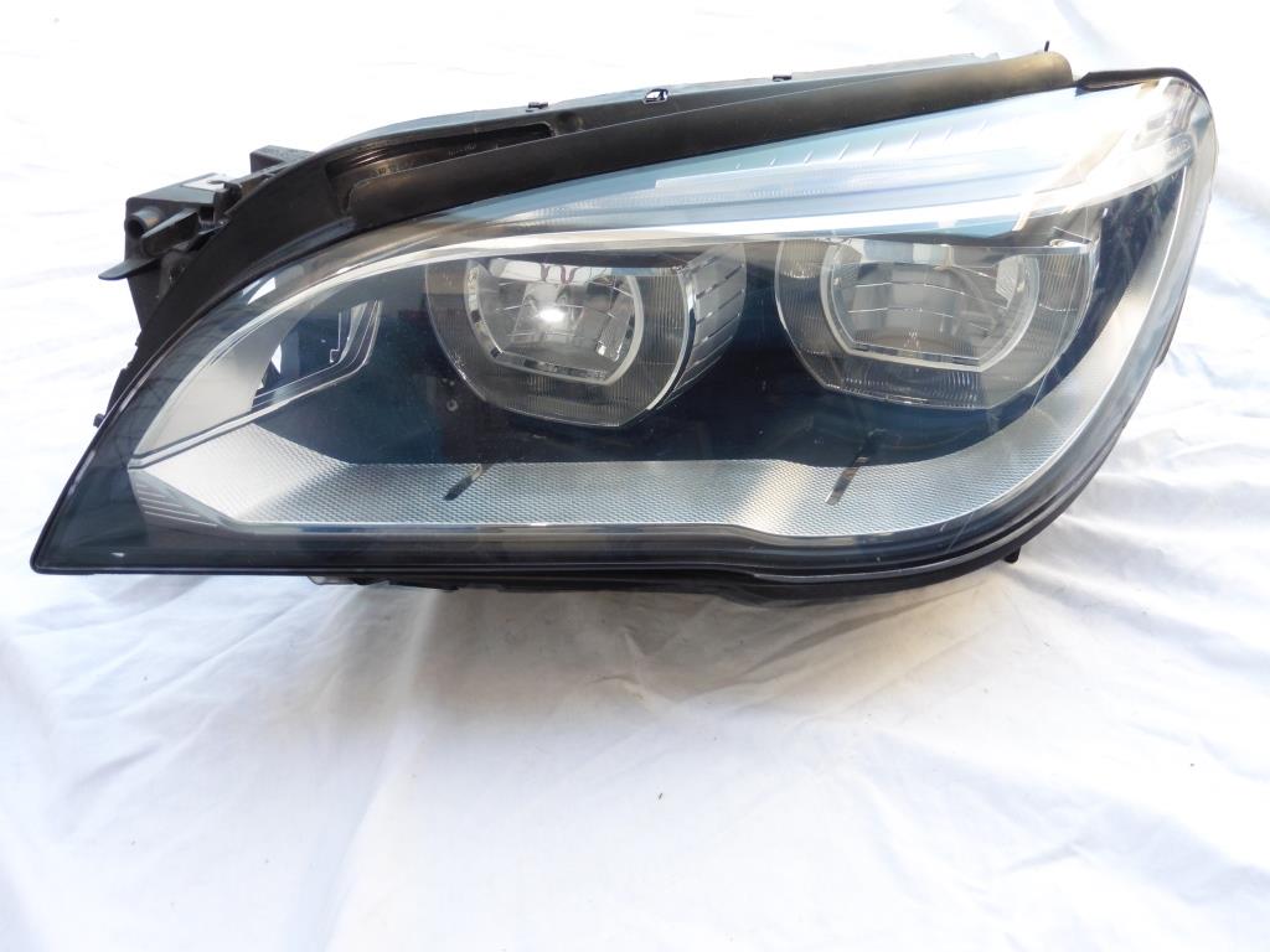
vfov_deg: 46.8
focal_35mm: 30
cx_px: 635
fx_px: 1101
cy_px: 476
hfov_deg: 60.0
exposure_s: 1/60
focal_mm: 5.4
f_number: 3.6
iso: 160
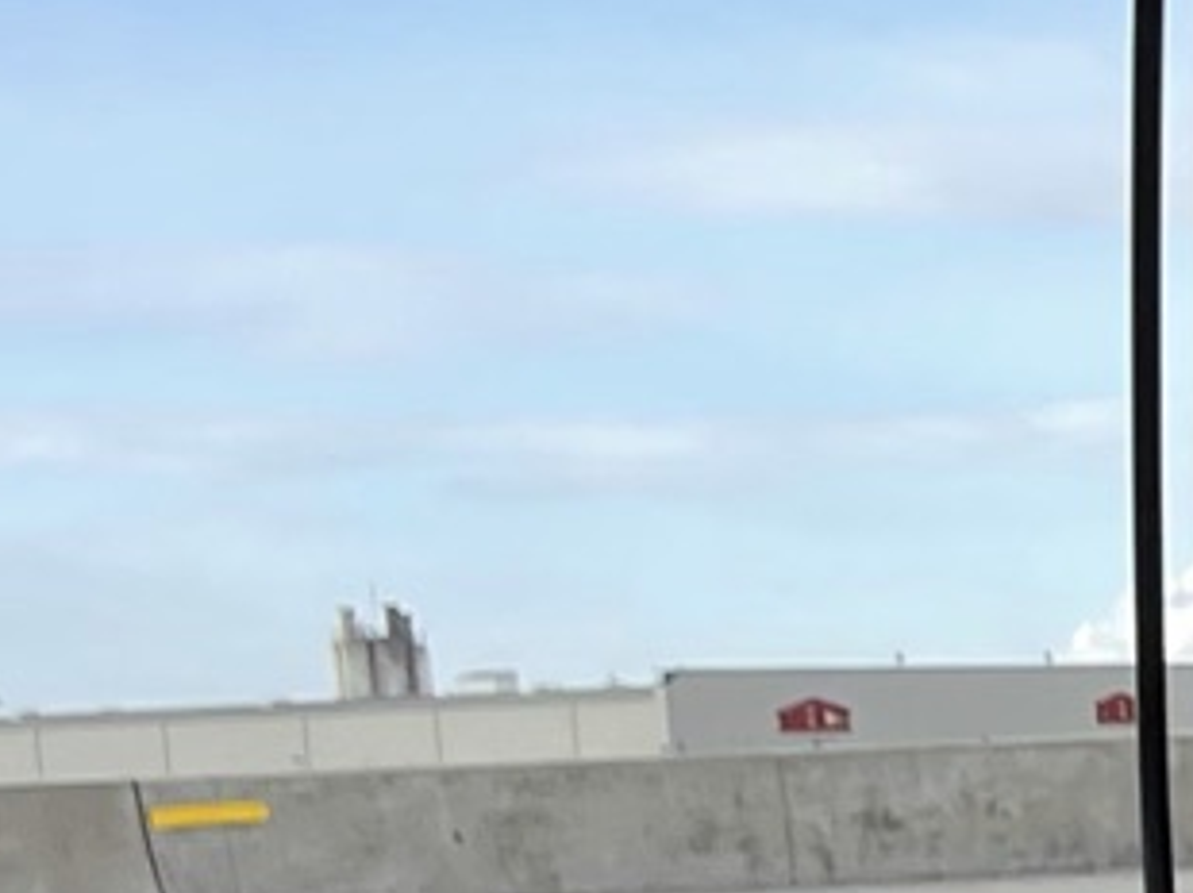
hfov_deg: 8.8
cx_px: 3906
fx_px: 5923
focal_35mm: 172
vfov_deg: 8.5
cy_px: 1193
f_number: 1.6
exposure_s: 1/1266
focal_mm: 5.1
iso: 32
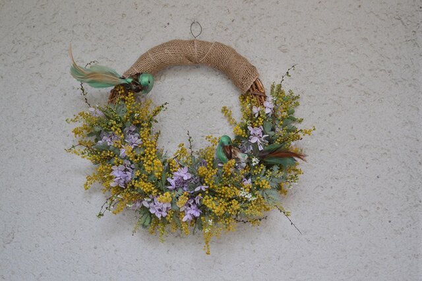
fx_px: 527
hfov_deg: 43.6
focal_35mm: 45
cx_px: 211
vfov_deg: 29.8
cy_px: 140
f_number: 4.5
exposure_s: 1/25
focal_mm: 30
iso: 400
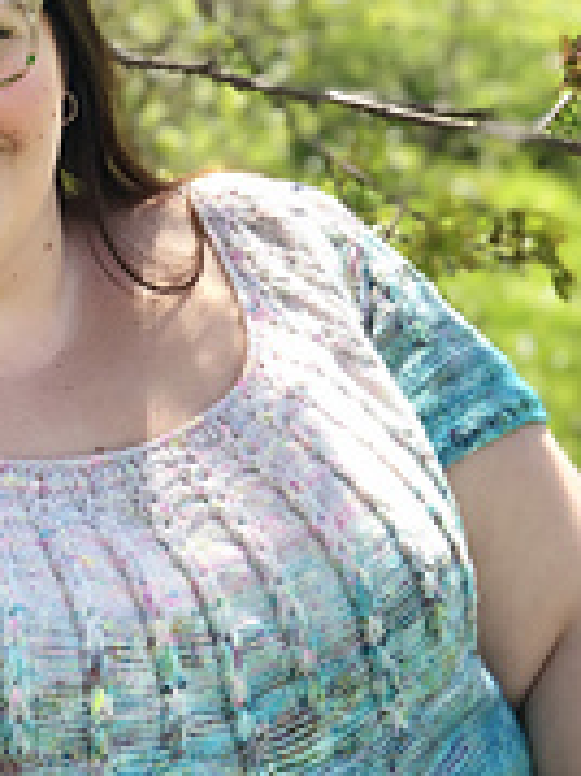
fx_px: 3249
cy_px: 698
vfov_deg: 13.5
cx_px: 20
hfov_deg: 10.1
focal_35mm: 145
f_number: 2.4
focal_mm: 6
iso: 16
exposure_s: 1/120
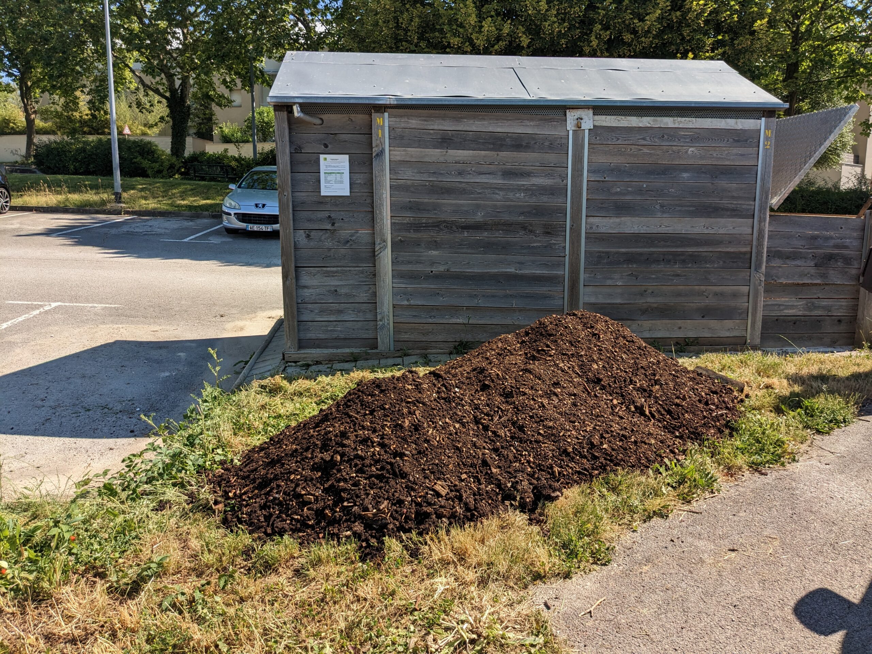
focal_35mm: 27
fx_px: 680
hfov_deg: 65.3
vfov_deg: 51.4
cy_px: 327
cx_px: 436
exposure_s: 1/1949
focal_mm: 4.38
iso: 52
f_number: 1.73
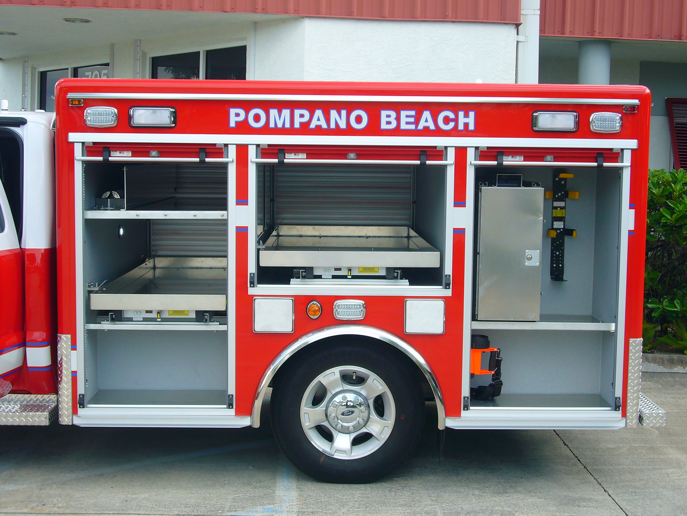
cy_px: 258
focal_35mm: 54
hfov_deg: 35.5
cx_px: 344
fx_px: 1072
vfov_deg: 27.0
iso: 80
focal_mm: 8.8
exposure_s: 1/200
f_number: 3.8
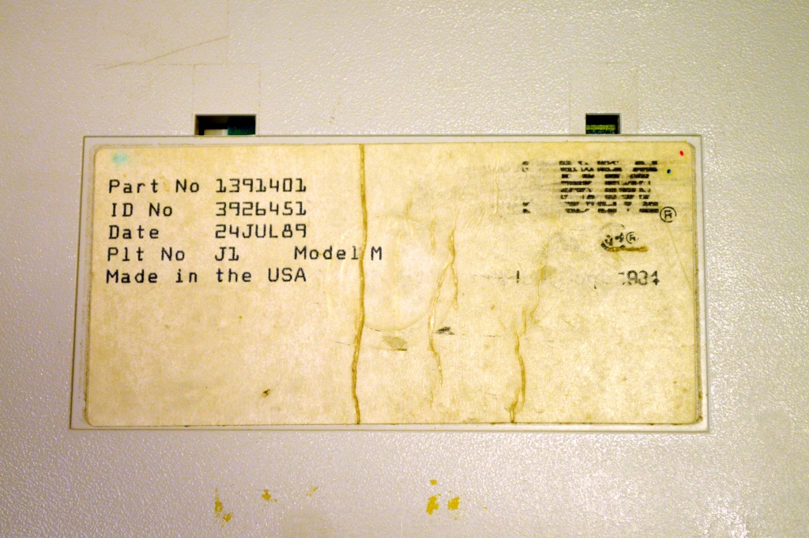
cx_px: 404
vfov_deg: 16.5
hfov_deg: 24.6
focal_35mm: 82
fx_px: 1852
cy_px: 269
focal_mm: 55
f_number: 5.6
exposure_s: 1/60
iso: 500
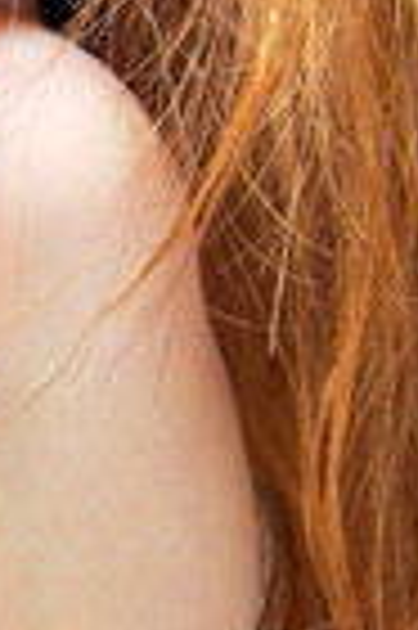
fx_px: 8450
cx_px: -764
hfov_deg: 2.8
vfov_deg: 4.3
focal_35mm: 484
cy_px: -88
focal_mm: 44
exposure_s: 1/60
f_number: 9
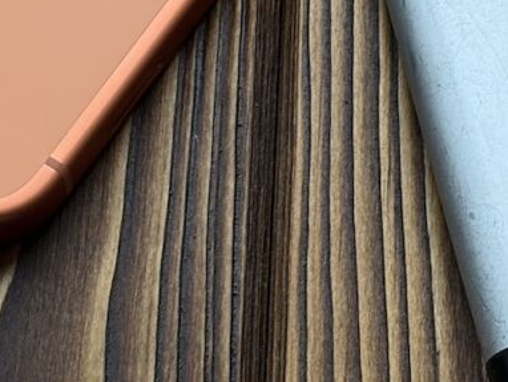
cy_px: -31
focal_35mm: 209
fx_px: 3069
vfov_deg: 7.1
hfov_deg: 9.5
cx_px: 258
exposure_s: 1/122
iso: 32
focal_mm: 5.96
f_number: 1.6
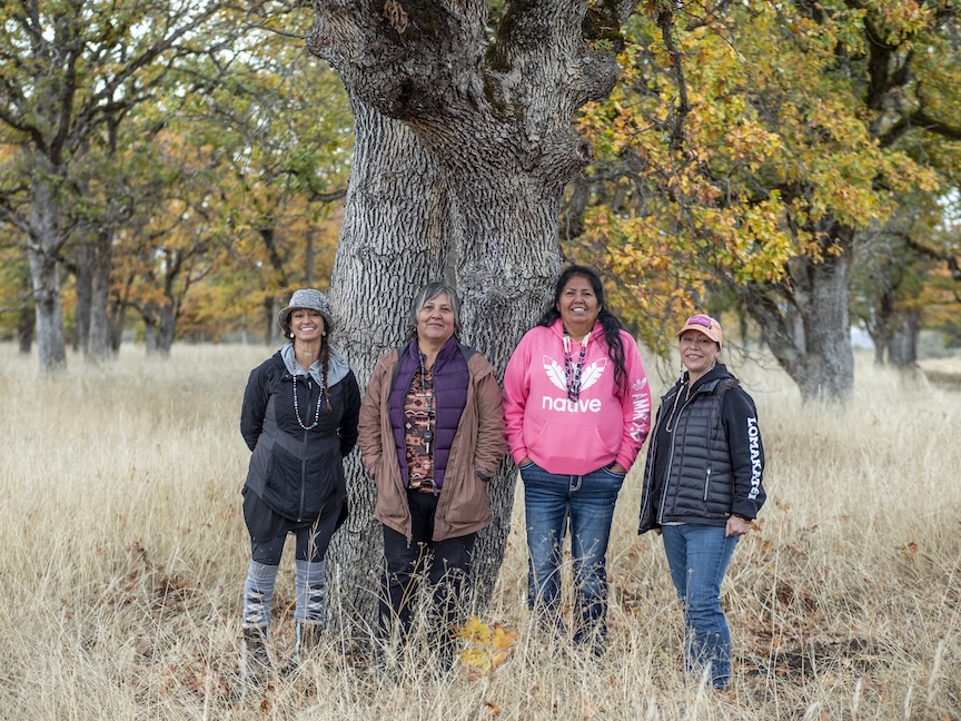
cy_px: 360
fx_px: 2388
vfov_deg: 17.2
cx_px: 480
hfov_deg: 22.8
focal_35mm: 86
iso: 200
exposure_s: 1/400
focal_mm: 43
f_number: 2
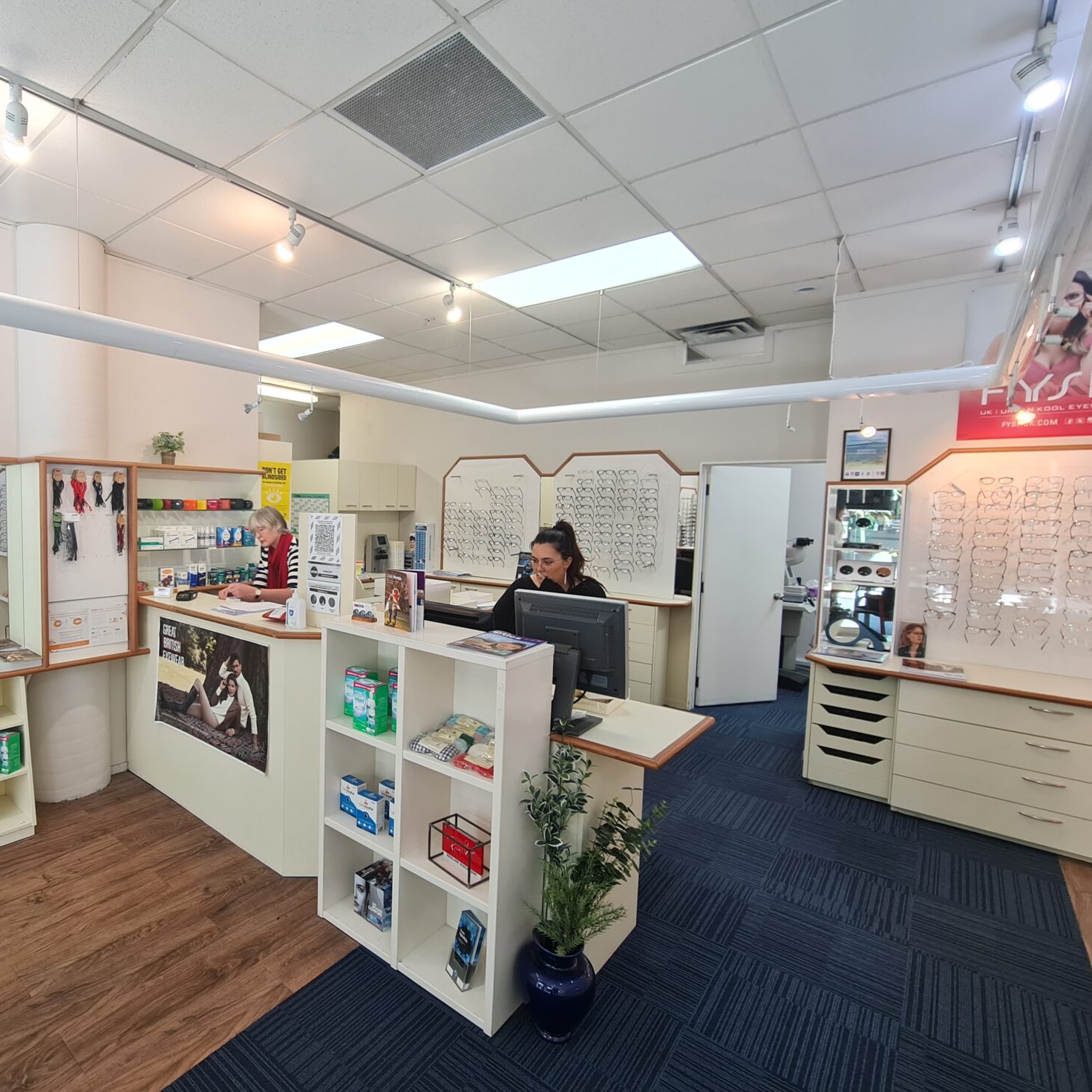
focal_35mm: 16
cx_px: 359
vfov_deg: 87.4
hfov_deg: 84.2
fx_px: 571
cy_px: 549
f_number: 2.2
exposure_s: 1/50
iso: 80
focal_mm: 2.2
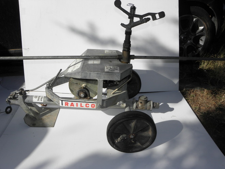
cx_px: 112
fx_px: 188
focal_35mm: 29
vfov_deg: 48.2
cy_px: 84
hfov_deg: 61.7
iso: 64
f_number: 5.6
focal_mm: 5.16
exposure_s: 1/640
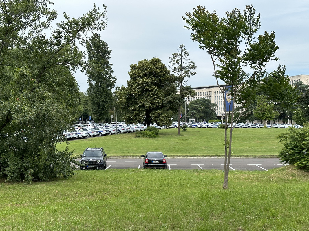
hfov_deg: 39.7
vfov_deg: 30.3
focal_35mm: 48
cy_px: 116
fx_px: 428
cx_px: 154
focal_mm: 6.86
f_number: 1.78
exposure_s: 1/3058
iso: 64
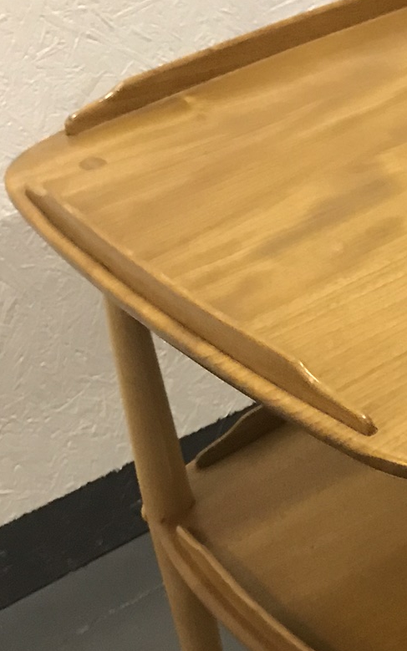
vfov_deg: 25.9
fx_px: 1384
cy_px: 540
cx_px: 570
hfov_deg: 15.7
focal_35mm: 78
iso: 100
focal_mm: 3.99
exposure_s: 1/10
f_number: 1.8
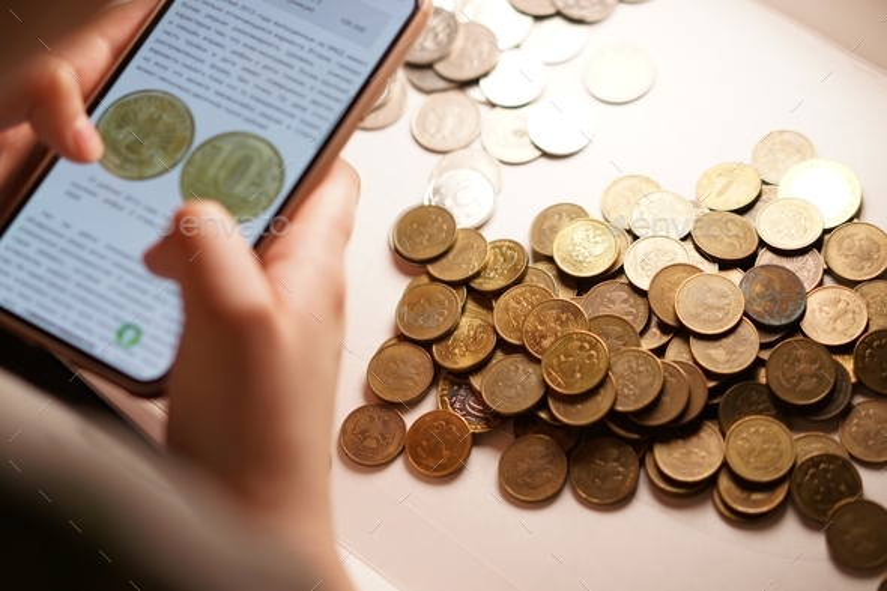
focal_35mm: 82
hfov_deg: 24.8
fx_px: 2020
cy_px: 296
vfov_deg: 16.6
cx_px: 444
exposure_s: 1/250
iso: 100
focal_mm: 55
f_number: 2
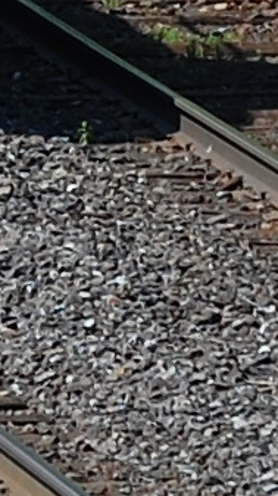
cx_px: -1024
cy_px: -837
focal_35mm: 1571
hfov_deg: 0.8
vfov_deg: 1.4
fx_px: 20634
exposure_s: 1/800
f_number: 5
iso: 200
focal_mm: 112
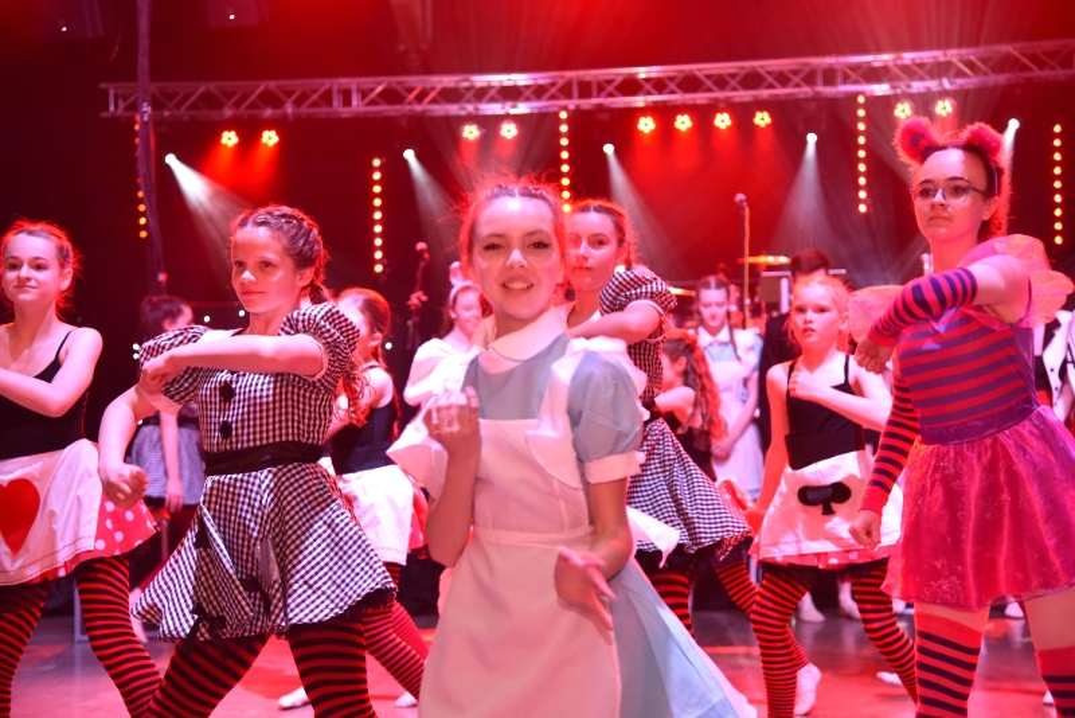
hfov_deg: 34.5
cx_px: 538
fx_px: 1732
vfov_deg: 23.4
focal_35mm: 58
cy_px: 359
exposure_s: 1/200
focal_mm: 58
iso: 3600
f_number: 4
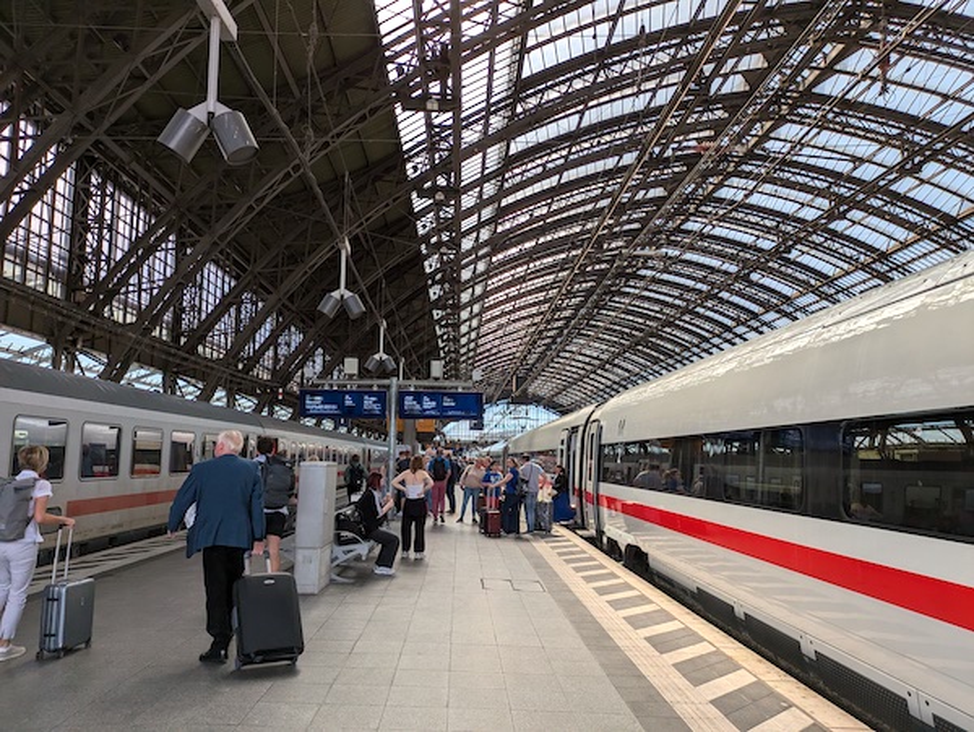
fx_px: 704
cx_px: 487
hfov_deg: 69.3
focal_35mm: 25
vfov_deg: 54.9
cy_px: 366
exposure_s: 1/1247
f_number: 1.89
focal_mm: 5.43
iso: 39
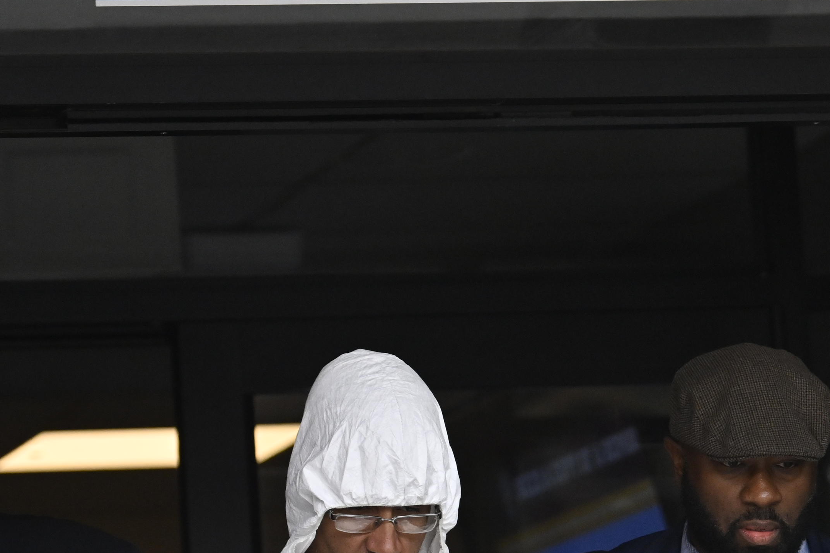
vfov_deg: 4.2
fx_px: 7446
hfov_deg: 6.4
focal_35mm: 323
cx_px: 665
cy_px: 591
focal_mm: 112
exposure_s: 1/1000
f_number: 3.2
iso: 1000
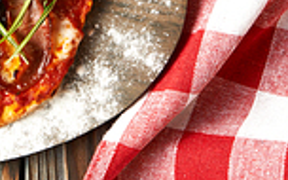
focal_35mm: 353
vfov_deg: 3.7
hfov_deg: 5.9
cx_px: -106
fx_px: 2771
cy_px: -101
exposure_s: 1/160
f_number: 13
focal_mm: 105
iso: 100
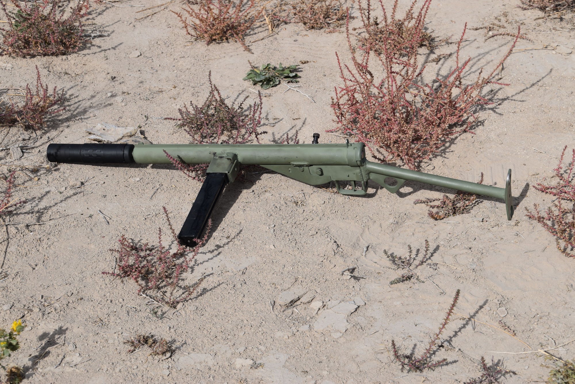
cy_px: 192
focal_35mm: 82
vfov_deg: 16.6
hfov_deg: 24.6
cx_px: 288
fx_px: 1318
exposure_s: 1/250
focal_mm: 55
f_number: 8
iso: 125
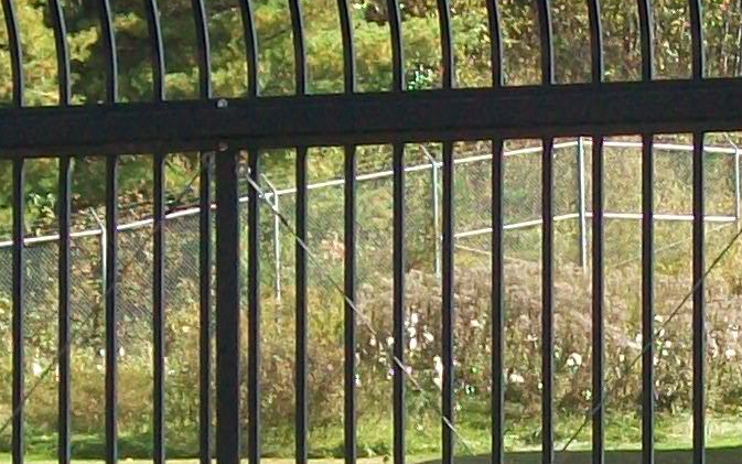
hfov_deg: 8.5
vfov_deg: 5.3
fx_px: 4976
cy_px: 327
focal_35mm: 246
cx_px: 635
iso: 64
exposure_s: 1/400
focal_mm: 7.6
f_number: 3
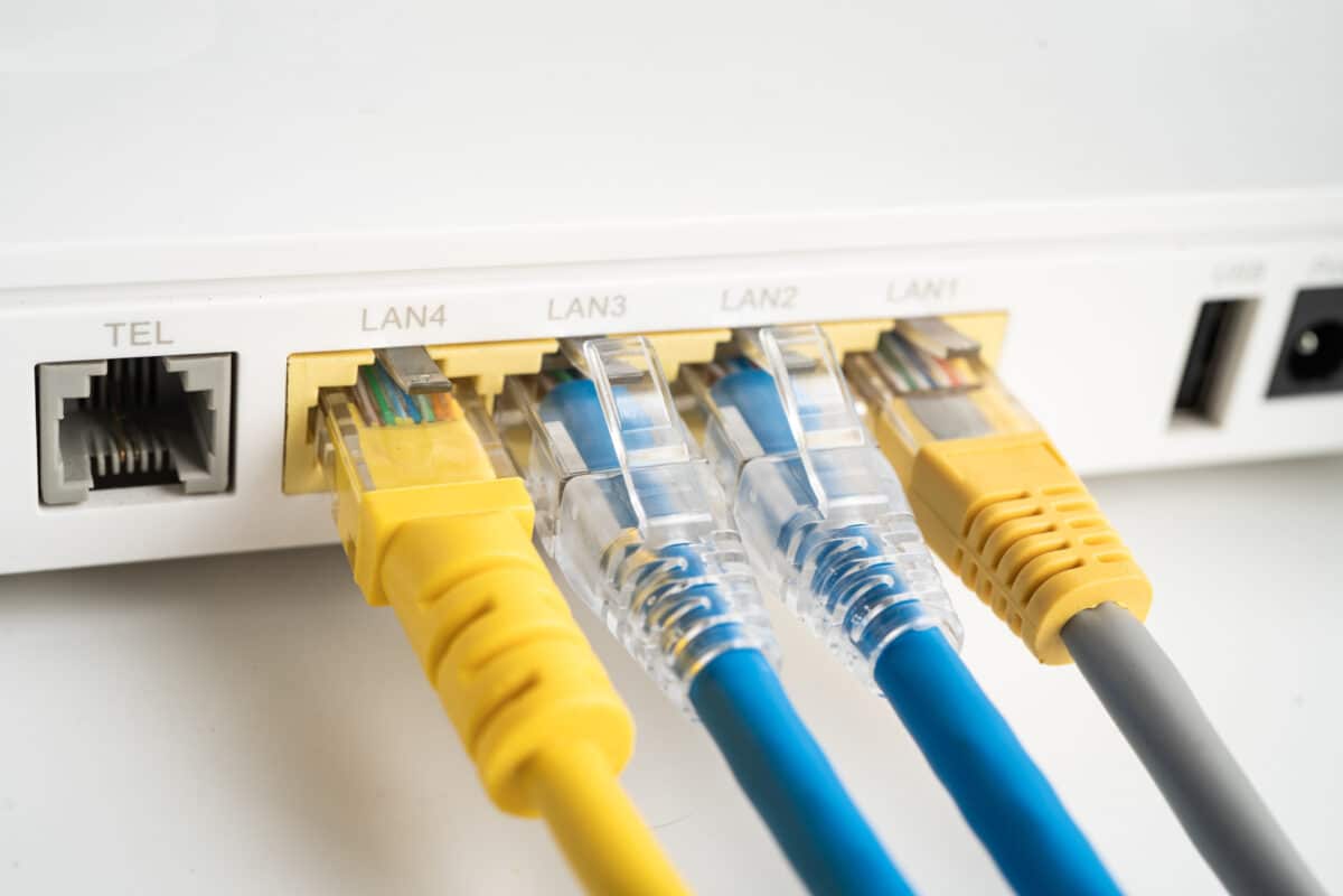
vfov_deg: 27.0
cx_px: 672
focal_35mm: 50
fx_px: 1865
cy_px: 448
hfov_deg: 39.6
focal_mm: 50
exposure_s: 1/100
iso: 100
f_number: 7.1
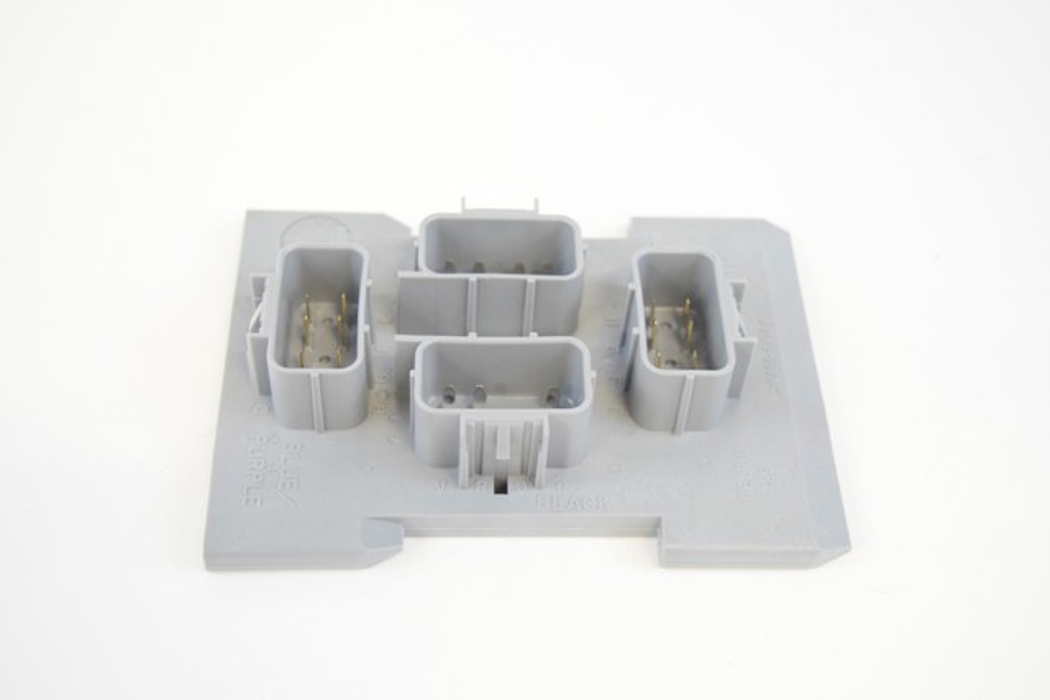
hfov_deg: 38.9
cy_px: 350
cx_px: 525
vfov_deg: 26.5
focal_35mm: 51
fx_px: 1488
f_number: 4.5
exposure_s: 1/60
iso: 2200
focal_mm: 34
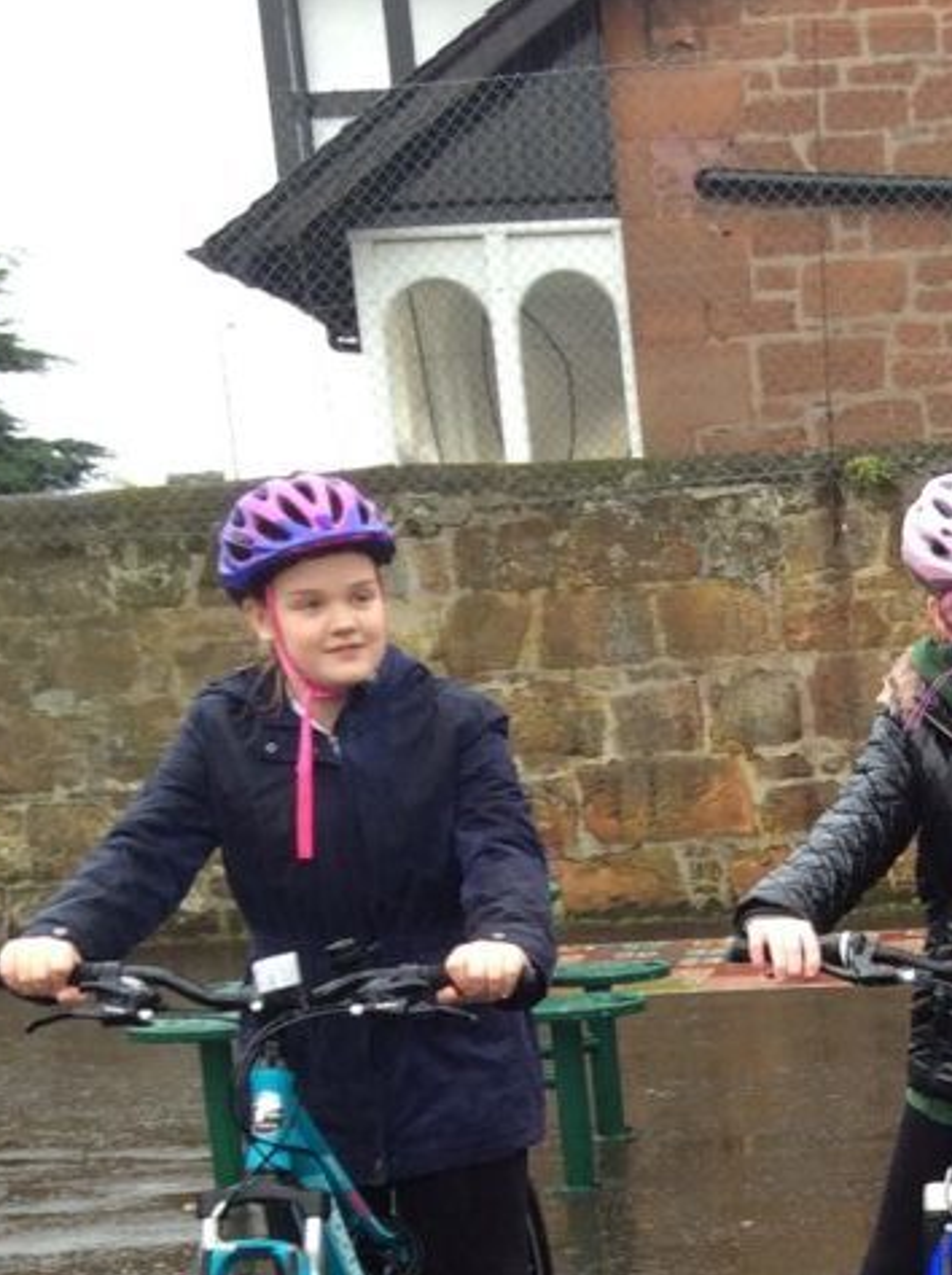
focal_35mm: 85
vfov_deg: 22.4
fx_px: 3125
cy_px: 1208
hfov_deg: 16.6
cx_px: 1144
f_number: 2.4
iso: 32
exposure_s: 1/50
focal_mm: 3.3
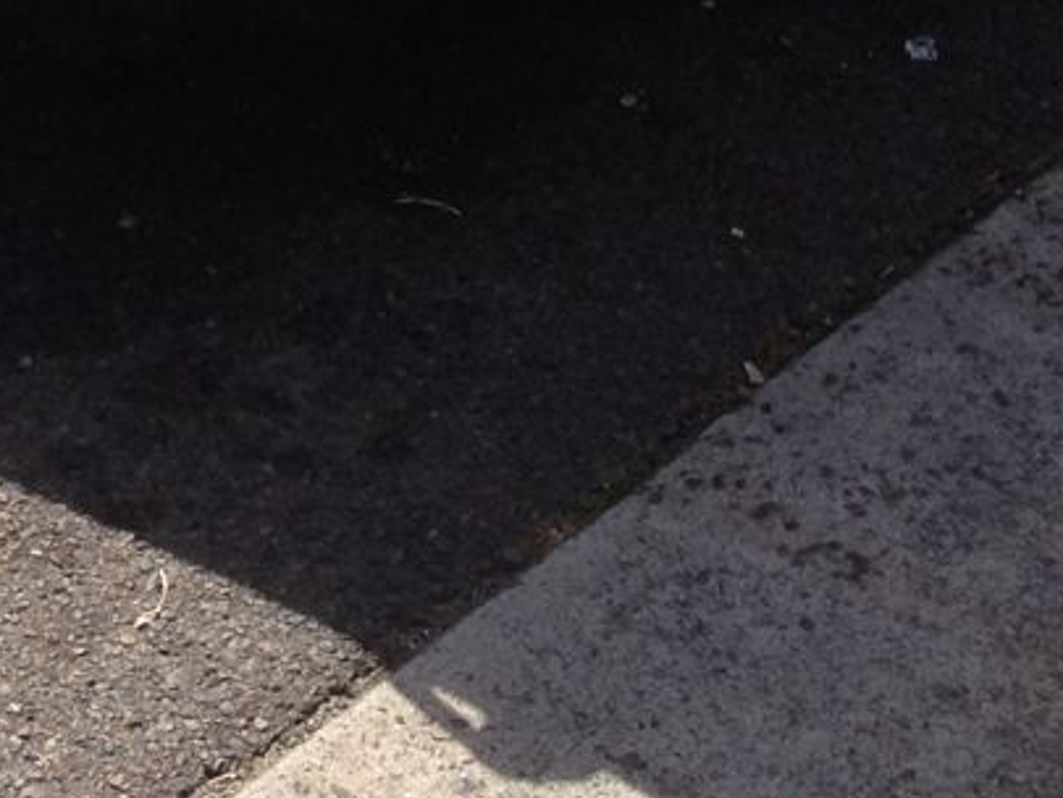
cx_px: 218
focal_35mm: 166
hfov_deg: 11.9
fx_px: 5099
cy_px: -990
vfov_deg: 8.3
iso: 64
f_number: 2.4
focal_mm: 4.28
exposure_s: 1/1062
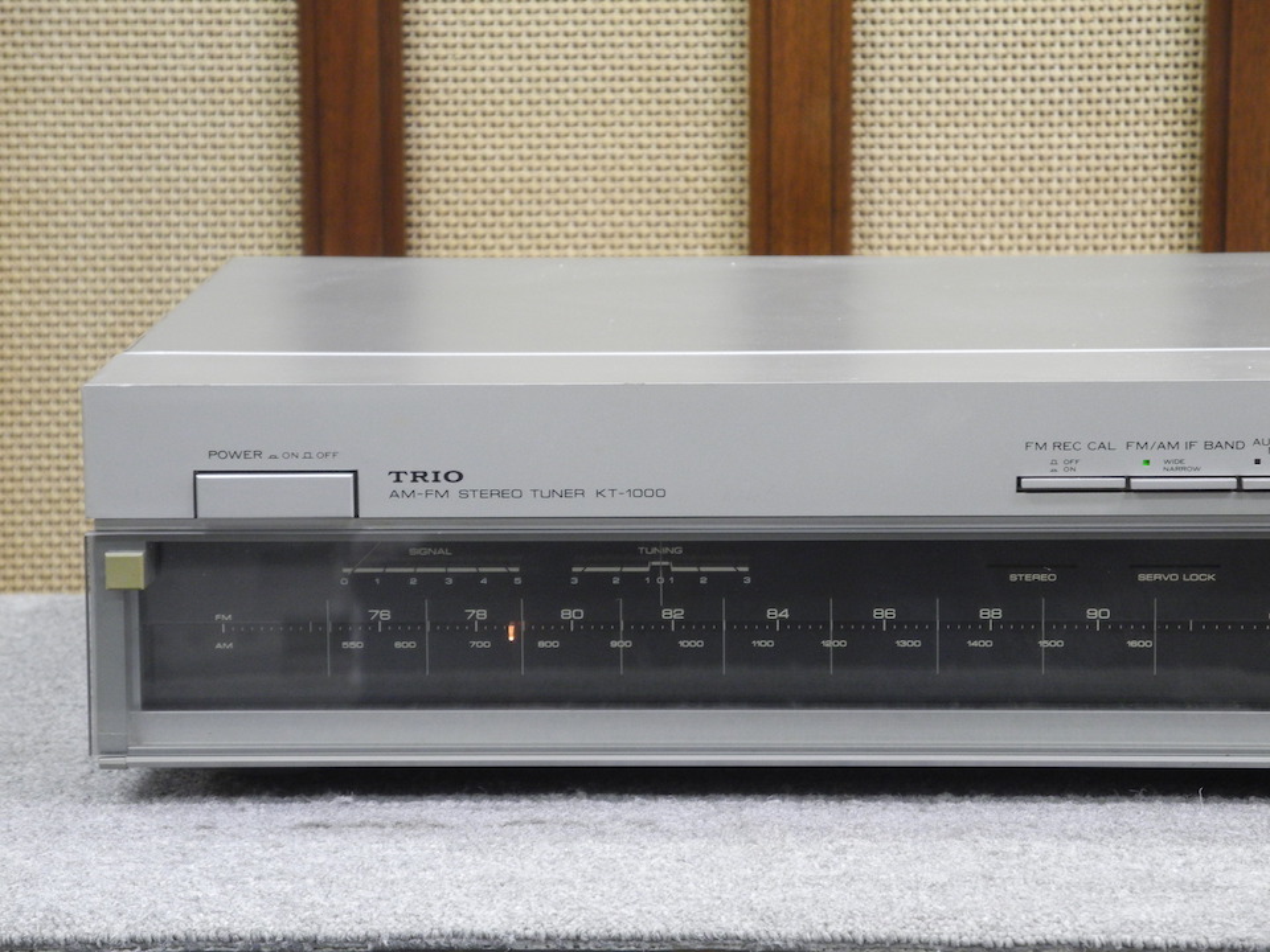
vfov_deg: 11.0
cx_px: 635
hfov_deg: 14.6
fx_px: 4953
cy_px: 476
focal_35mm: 135
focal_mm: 28.9
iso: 400
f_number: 5
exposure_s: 1/13.8
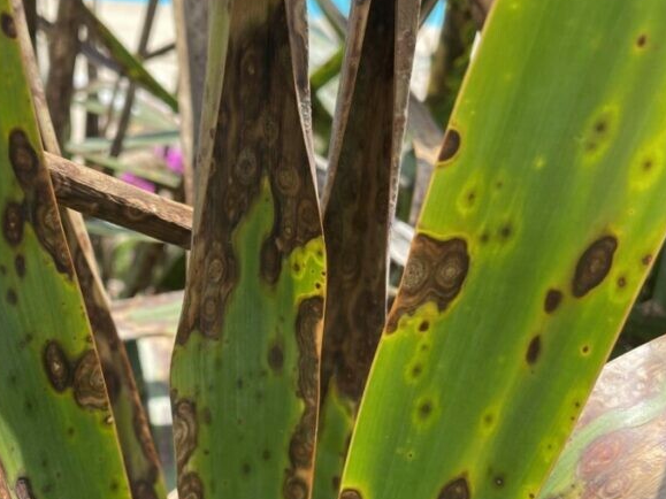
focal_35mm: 46
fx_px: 885
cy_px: 277
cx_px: 209
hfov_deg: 40.6
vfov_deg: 31.5
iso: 32
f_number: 1.6
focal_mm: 4.2
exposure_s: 1/1043
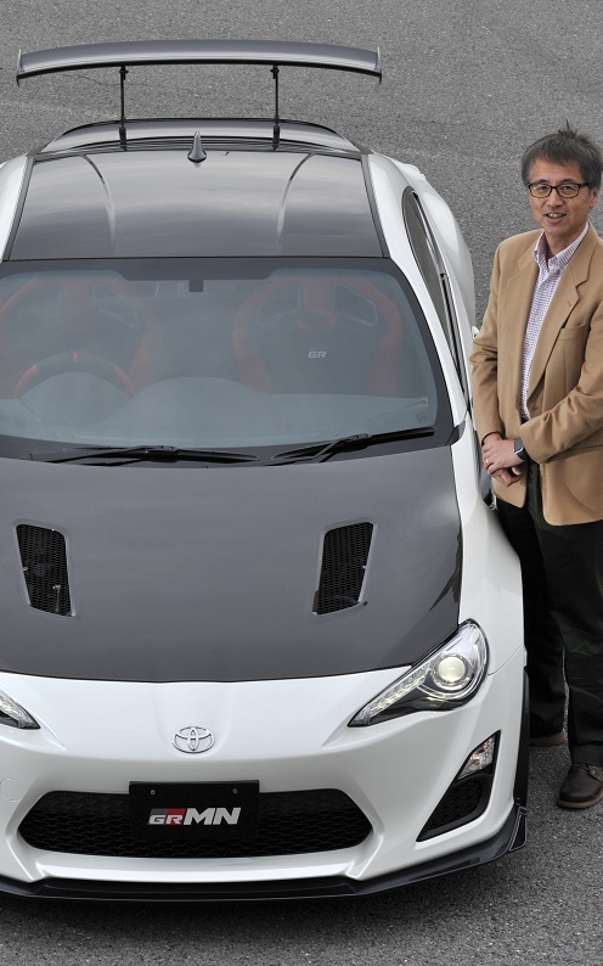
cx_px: 232
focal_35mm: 157
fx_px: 4130
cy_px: 483
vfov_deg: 13.3
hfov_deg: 8.3
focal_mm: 102
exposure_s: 1/200
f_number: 11
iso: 200
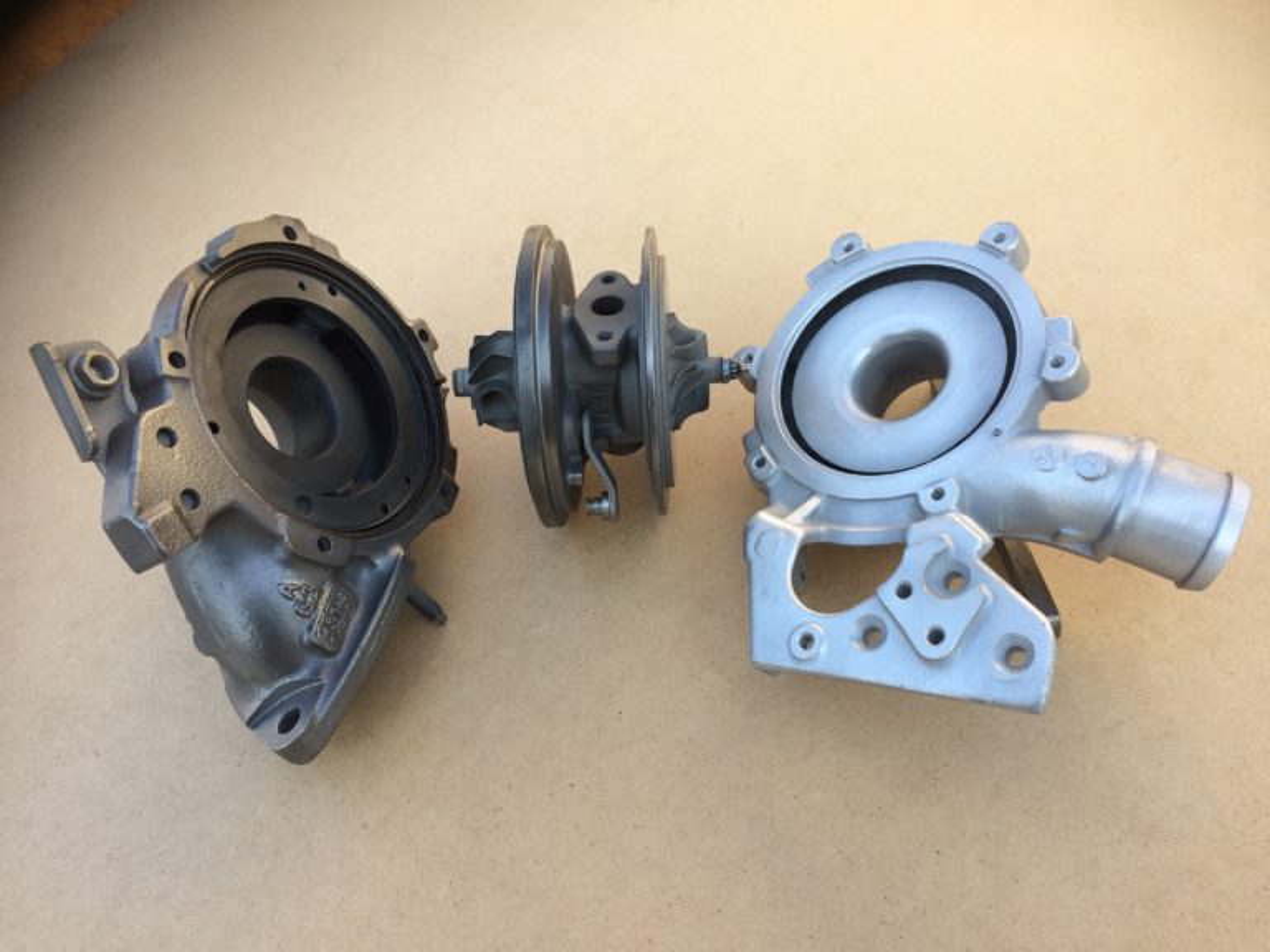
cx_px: 635
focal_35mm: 29
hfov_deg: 61.7
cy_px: 476
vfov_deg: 48.2
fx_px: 1064
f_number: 2.2
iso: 32
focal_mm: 4.15
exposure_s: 1/360
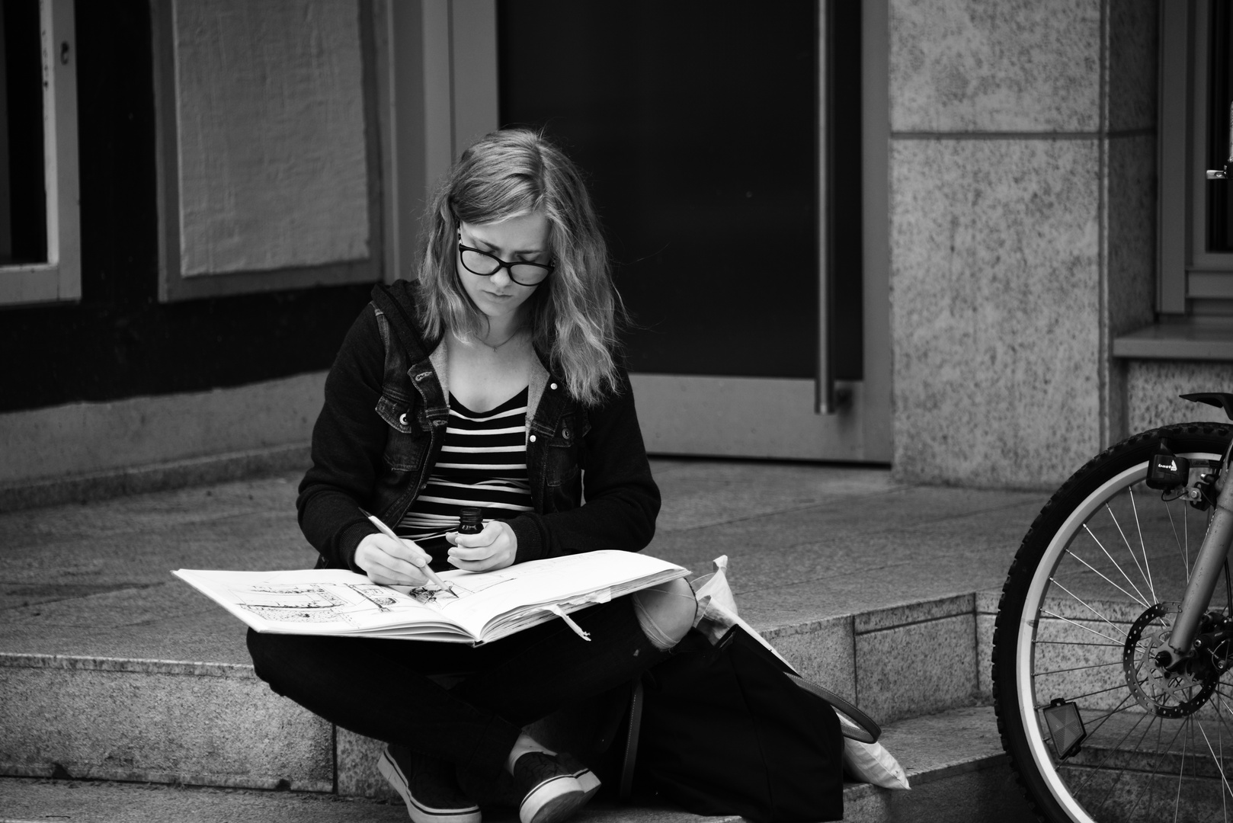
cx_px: 616
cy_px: 412
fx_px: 7195
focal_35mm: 210
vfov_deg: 6.5
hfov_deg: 9.8
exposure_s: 1/250
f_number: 5.6
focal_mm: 210
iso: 320
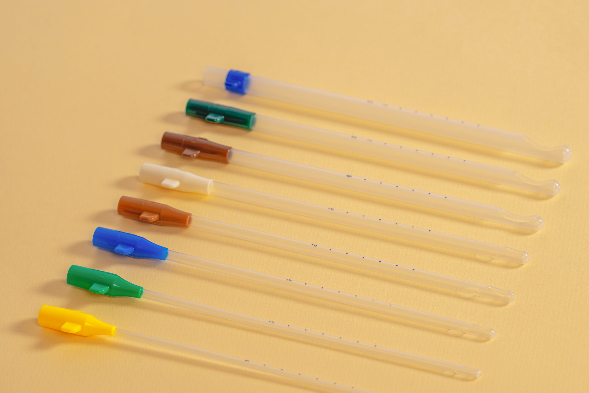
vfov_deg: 13.1
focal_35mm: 105
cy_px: 196
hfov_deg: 19.4
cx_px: 294
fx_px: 1719
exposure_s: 1/125
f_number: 9
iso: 100
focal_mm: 105
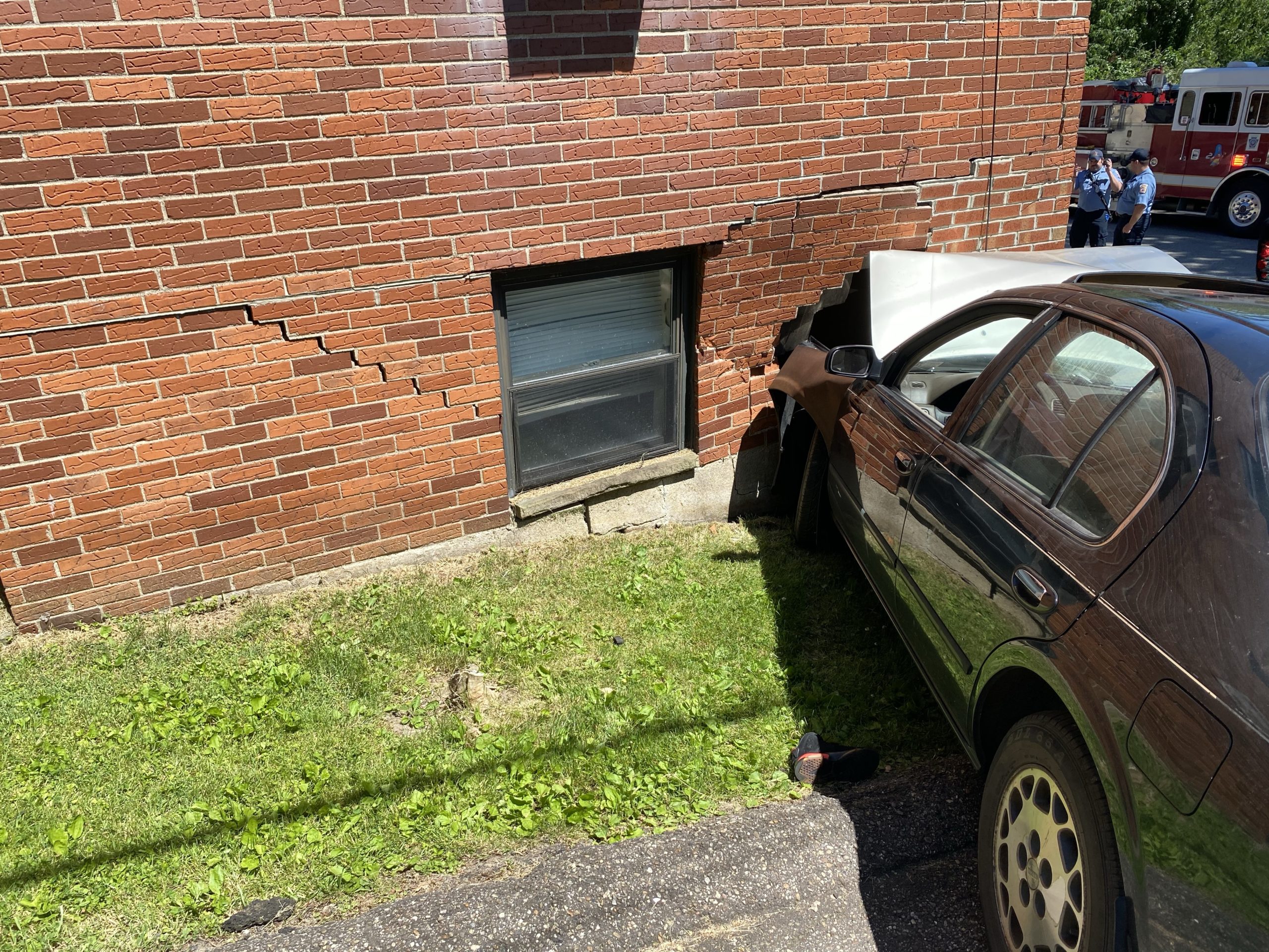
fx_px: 953
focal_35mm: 26
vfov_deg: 53.1
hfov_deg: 67.3
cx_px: 634
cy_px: 476
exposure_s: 1/1447
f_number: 1.8
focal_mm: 4.25
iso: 32
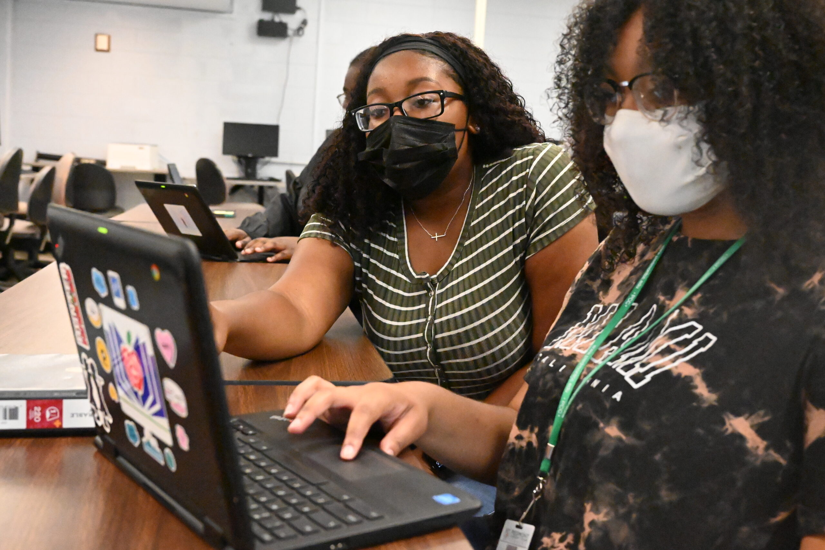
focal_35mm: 42
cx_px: 412
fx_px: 962
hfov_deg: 46.4
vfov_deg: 31.9
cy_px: 275
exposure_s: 1/1250
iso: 22800
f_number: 4.5
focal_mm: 28
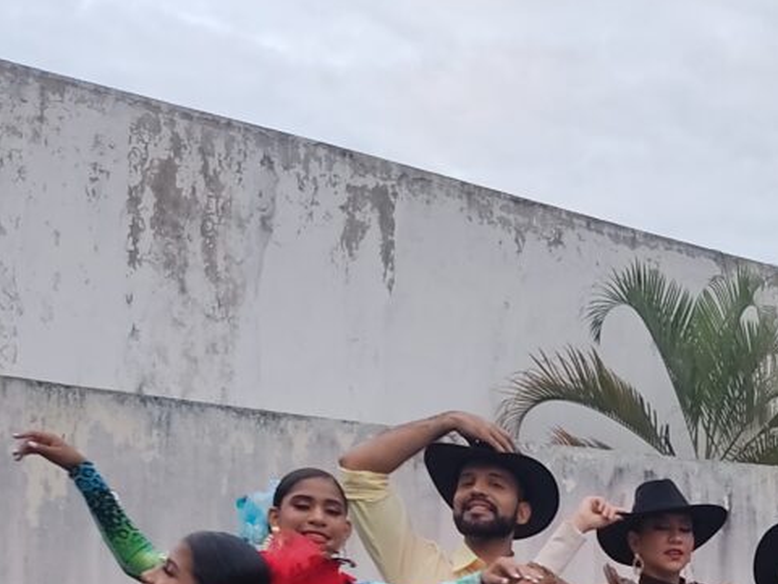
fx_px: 1866
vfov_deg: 16.4
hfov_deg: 21.5
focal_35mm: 83
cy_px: 835
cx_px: 980
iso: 129
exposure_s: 1/33
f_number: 1.79
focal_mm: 4.74
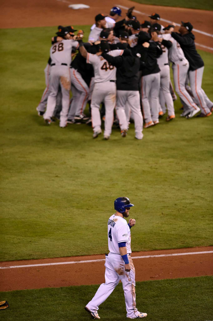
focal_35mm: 400
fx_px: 3554
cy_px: 160
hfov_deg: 3.4
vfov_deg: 5.2
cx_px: 106
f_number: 3.2
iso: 3200
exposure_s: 1/2500
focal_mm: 400
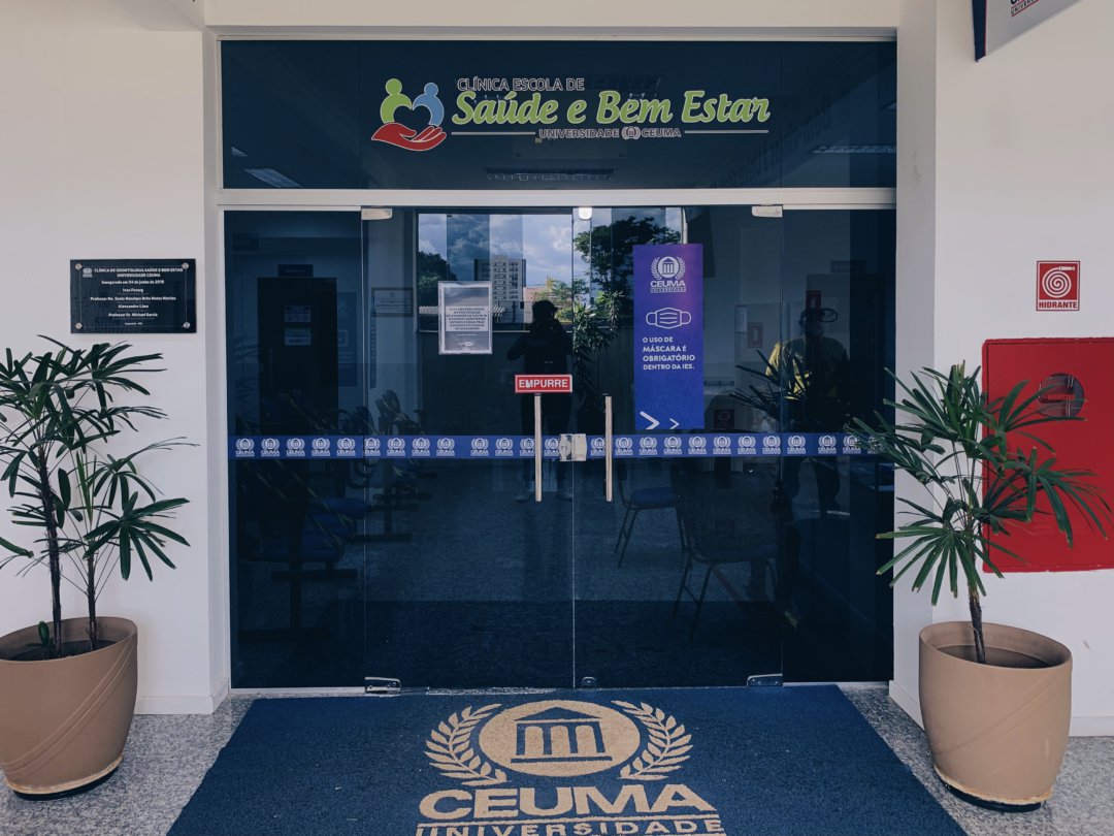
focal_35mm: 26
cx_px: 557
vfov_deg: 53.1
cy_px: 418
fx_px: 837
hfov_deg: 67.3
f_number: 1.8
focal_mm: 4.25
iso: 64
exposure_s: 1/120
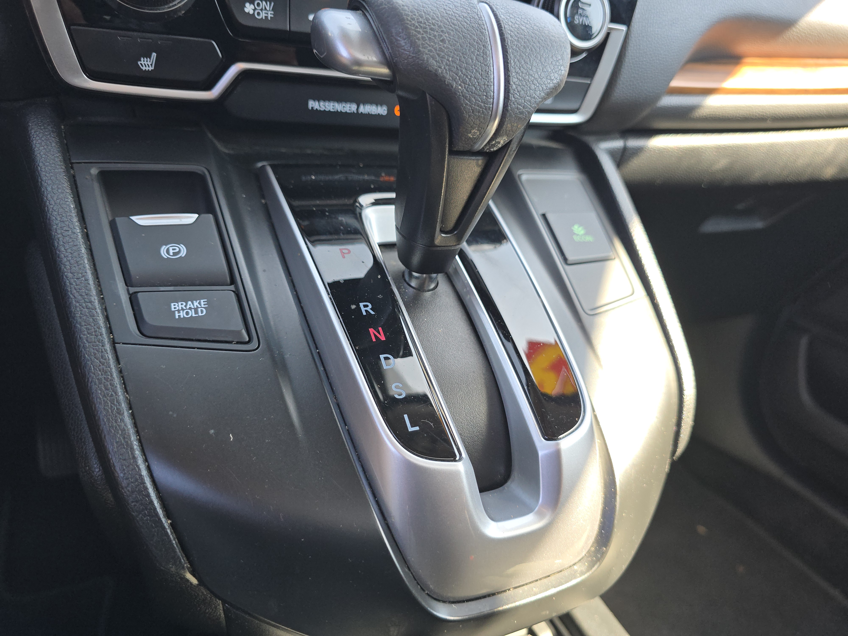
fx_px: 563
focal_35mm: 23
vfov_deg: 58.9
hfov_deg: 73.9
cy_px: 318
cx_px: 424
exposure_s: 1/180
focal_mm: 6.3
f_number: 1.7
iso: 80
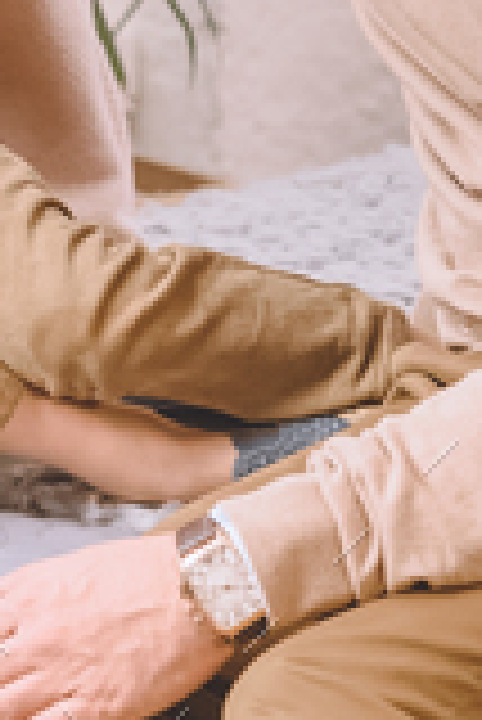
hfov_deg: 2.5
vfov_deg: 3.8
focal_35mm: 541
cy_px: 58
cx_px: 104
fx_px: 10841
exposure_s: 1/160
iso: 400
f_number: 3.5
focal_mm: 98
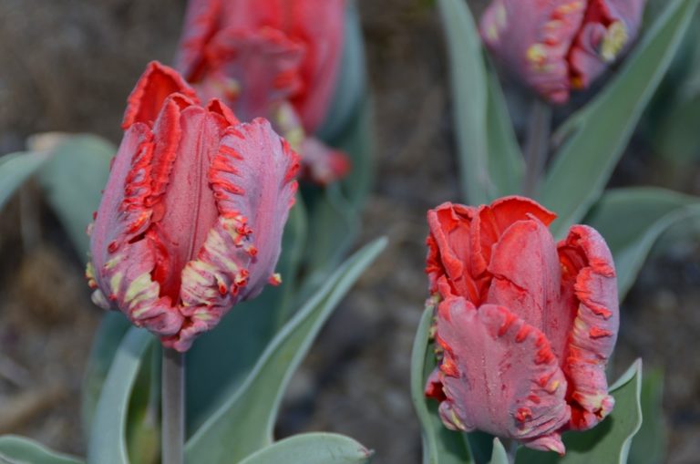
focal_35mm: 105
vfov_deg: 13.0
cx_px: 350
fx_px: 2038
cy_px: 232
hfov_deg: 19.5
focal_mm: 70
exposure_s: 1/60
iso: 100
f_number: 5.3
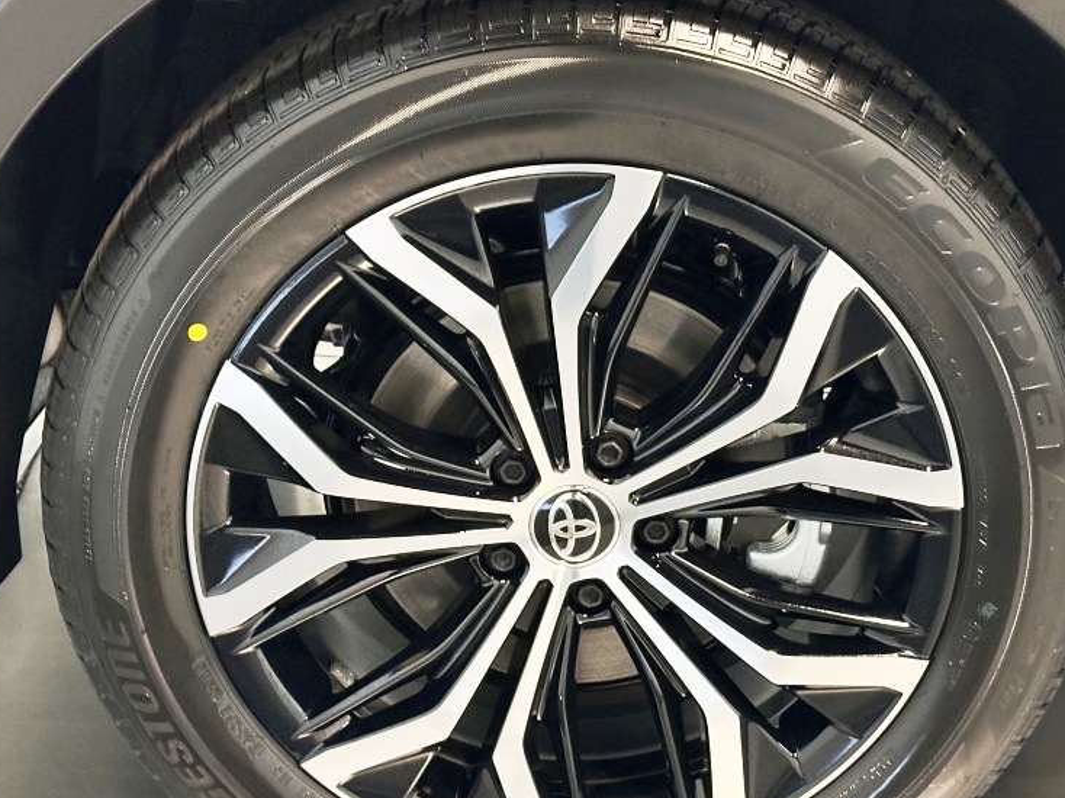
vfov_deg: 21.9
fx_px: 2061
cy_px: 485
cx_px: 559
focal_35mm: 67
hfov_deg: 29.0
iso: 640
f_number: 1.78
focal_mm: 6.86
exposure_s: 1/30
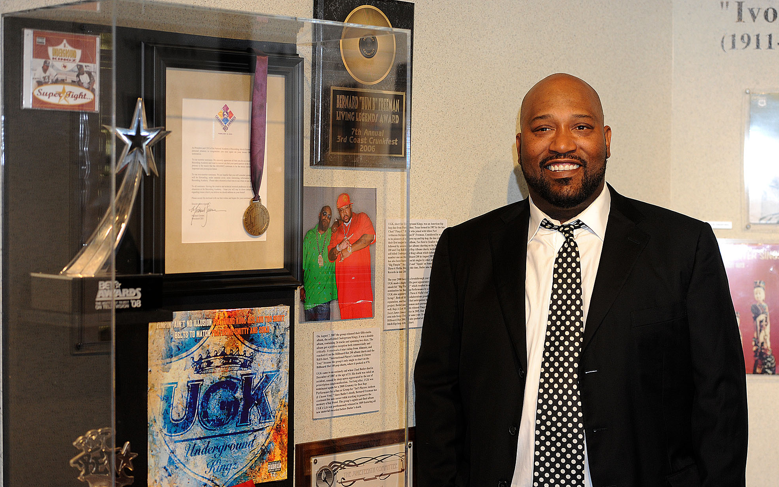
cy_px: 261
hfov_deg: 28.6
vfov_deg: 18.1
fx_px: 1529
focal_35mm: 72
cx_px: 391
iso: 1250
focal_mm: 70
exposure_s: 1/250
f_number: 3.5
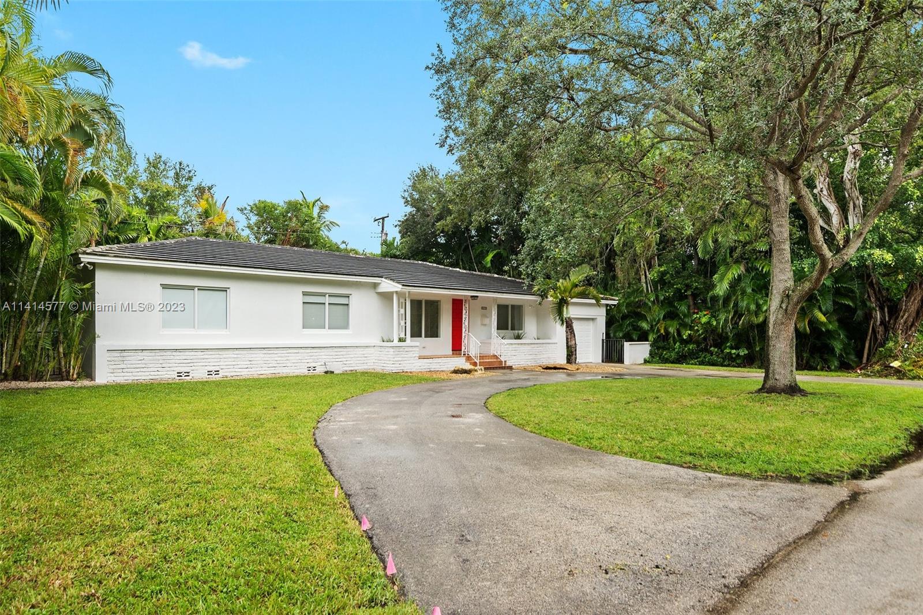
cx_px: 462
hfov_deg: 81.2
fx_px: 538
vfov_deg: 59.5
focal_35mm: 21
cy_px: 308
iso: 200
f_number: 8
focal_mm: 14
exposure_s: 1/60
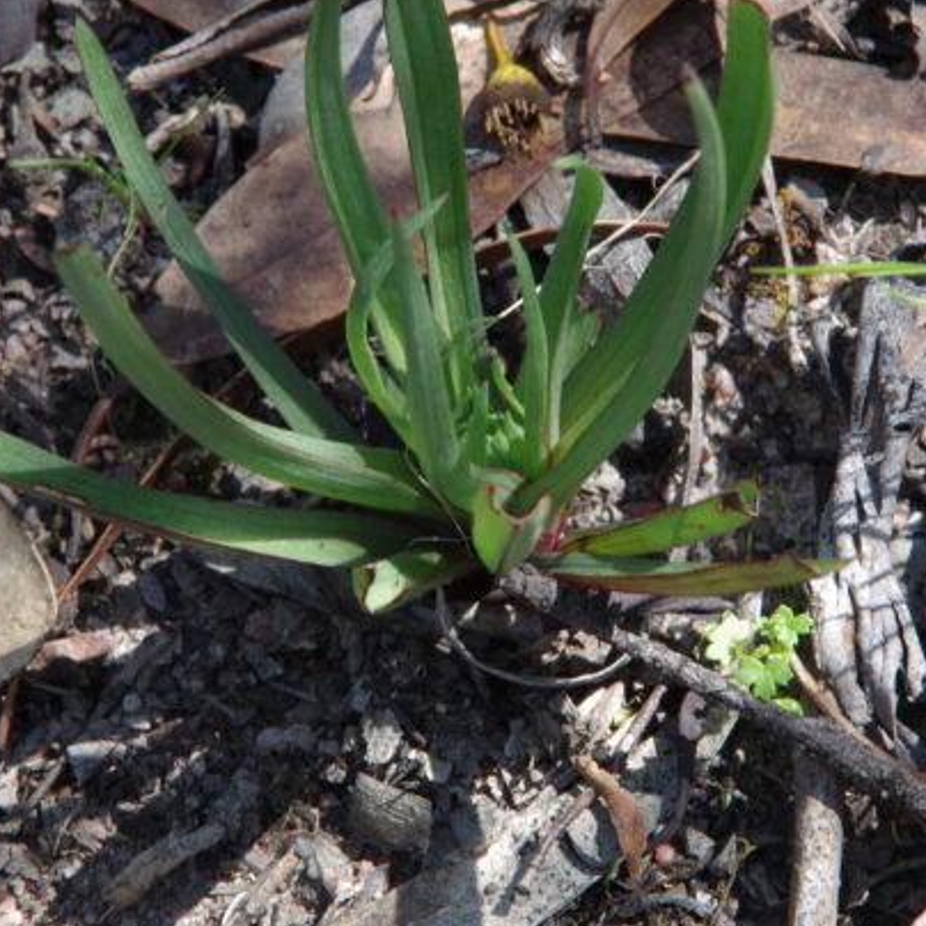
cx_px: 486
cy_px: 410
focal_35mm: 339
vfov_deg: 5.2
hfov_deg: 5.2
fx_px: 10260
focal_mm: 135
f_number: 14
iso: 800
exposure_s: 1/100
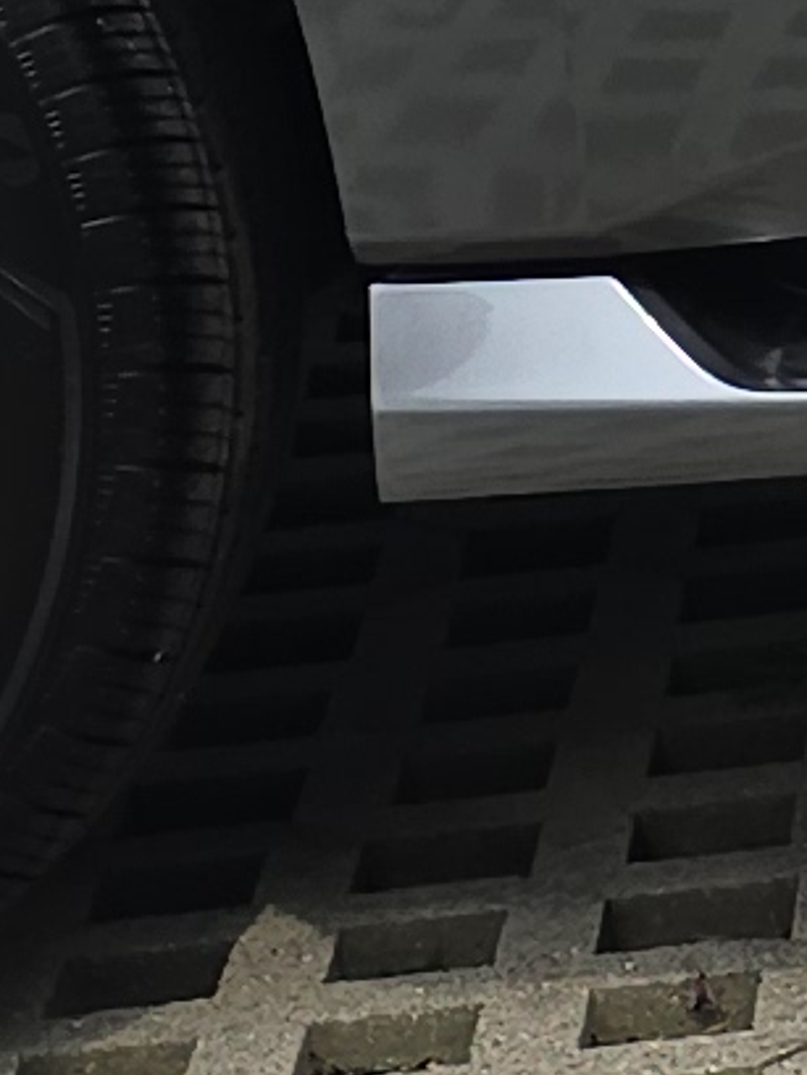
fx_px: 6990
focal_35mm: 225
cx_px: 2258
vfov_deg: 8.5
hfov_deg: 6.2
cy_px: -825
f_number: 1.7
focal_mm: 6.3
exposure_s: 1/532
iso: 12
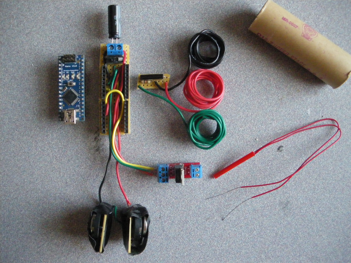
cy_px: 132
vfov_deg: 39.7
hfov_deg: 51.4
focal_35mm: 36
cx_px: 176
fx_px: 365
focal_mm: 6.3
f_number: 3.5
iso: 800
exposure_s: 1/40
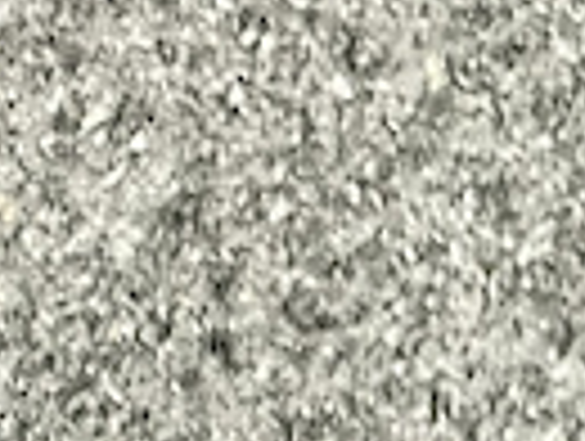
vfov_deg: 8.8
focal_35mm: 160
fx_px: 2709
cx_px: -716
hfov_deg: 10.8
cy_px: 886
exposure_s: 1/30
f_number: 1.6
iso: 500
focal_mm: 5.1
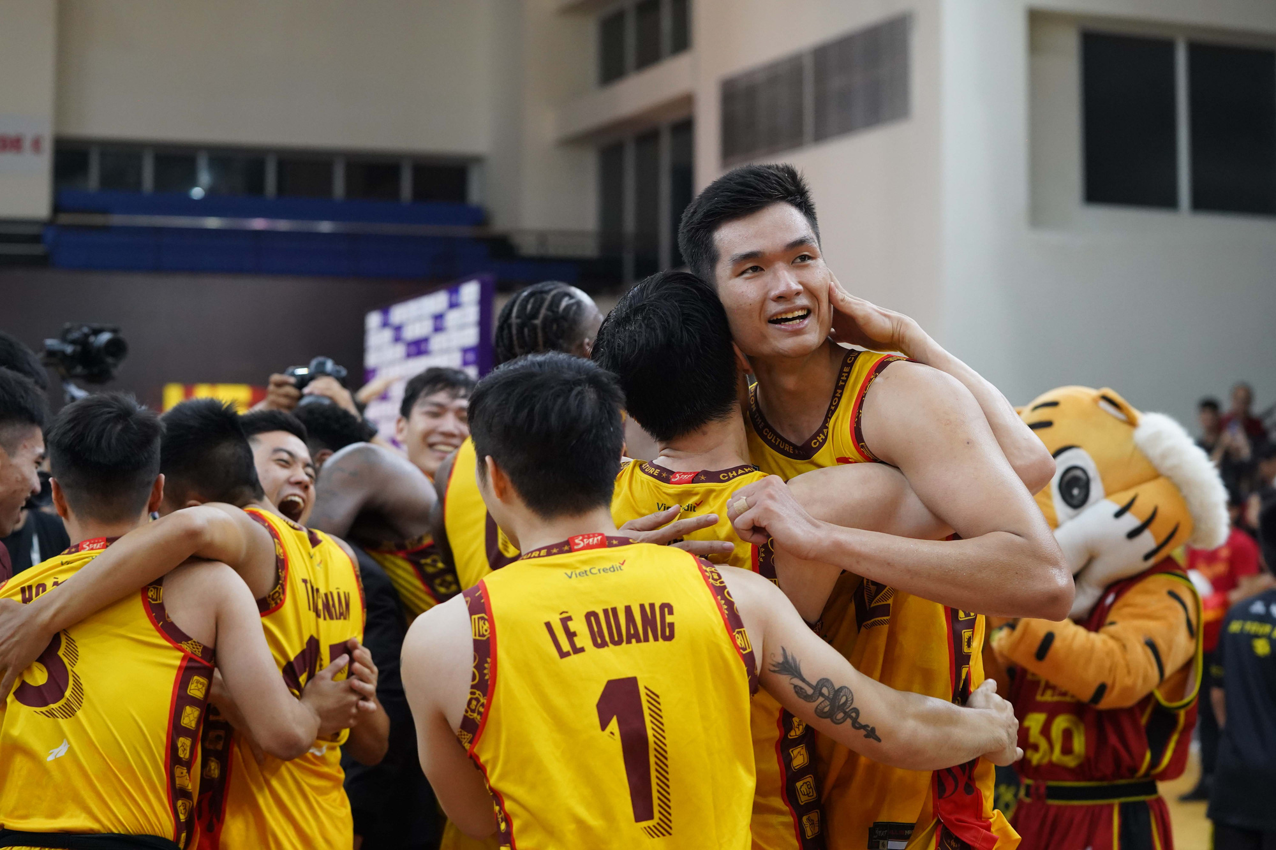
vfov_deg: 19.5
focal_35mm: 70
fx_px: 2481
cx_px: 638
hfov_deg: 28.8
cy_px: 425
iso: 5000
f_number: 3.5
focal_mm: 70
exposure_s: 1/800
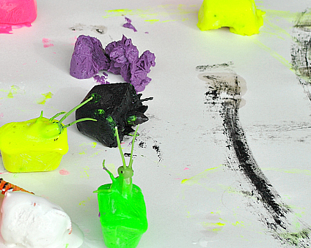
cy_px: 84
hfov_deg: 11.8
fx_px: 1509
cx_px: 106
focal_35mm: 164
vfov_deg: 9.4
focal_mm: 55
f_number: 7.1
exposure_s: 1/200
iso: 100
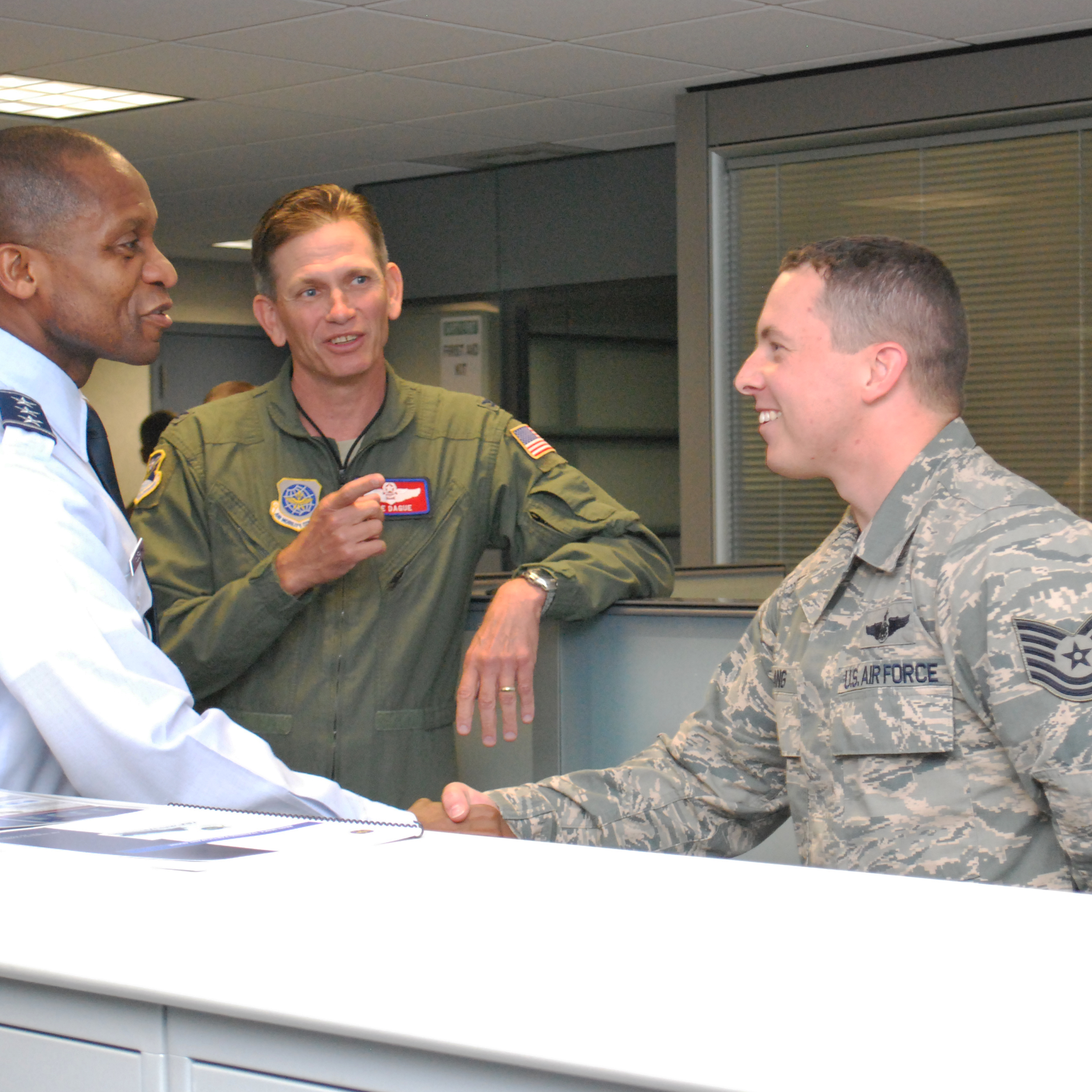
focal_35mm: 77
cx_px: 625
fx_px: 2748
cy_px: 546
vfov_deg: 22.5
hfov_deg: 22.5
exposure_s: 1/60
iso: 1600
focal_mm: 40
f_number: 5.3
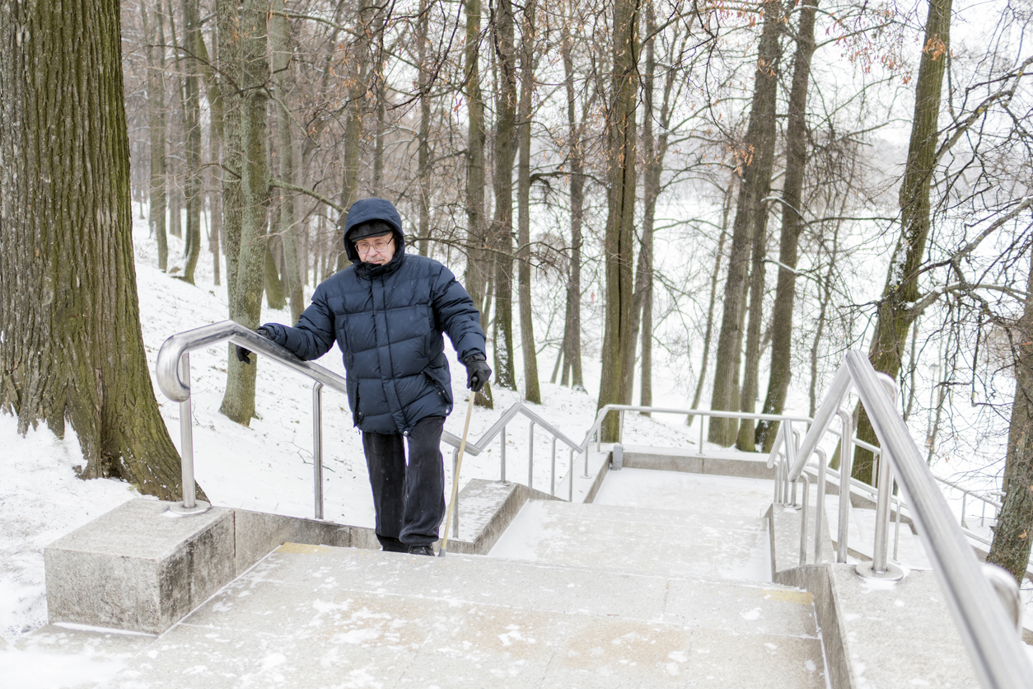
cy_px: 344
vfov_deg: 36.9
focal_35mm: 36
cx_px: 516
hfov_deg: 53.1
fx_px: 1033
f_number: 1.8
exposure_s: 1/160
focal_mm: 24
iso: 100
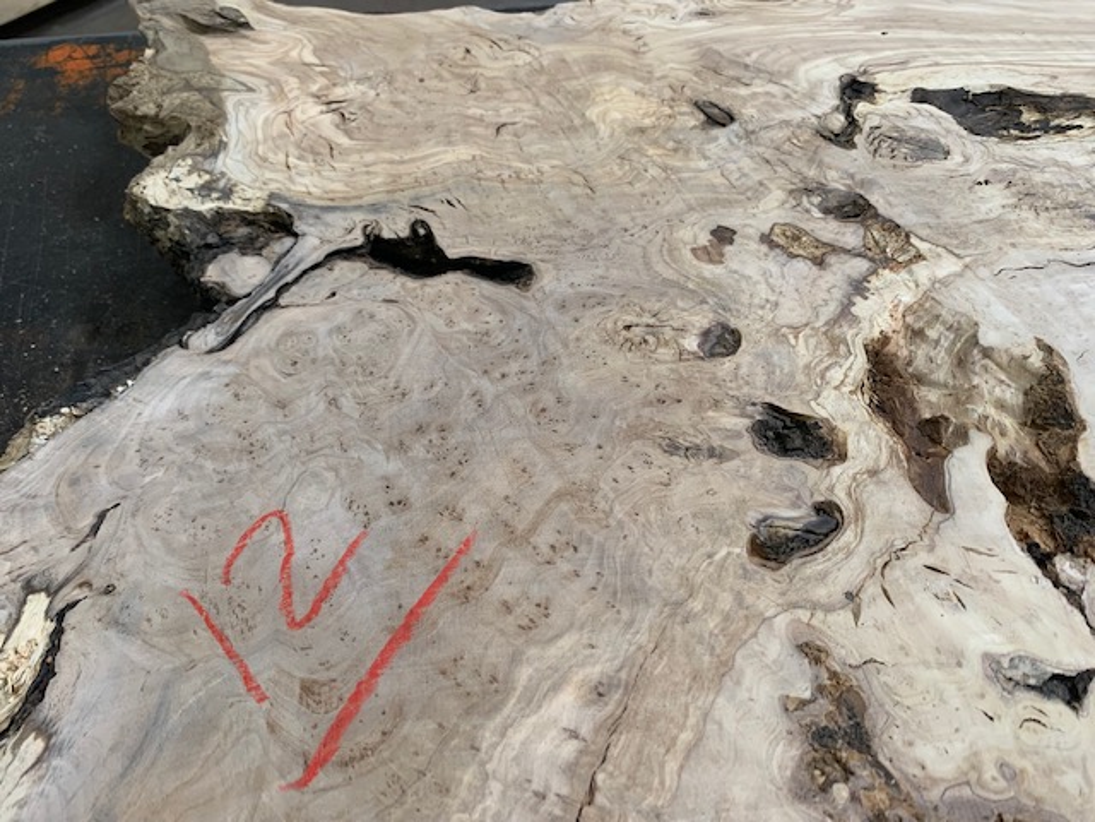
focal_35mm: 26
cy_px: 411
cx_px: 548
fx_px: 822
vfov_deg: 53.1
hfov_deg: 67.3
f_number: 1.8
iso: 100
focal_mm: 4.25
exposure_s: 1/67
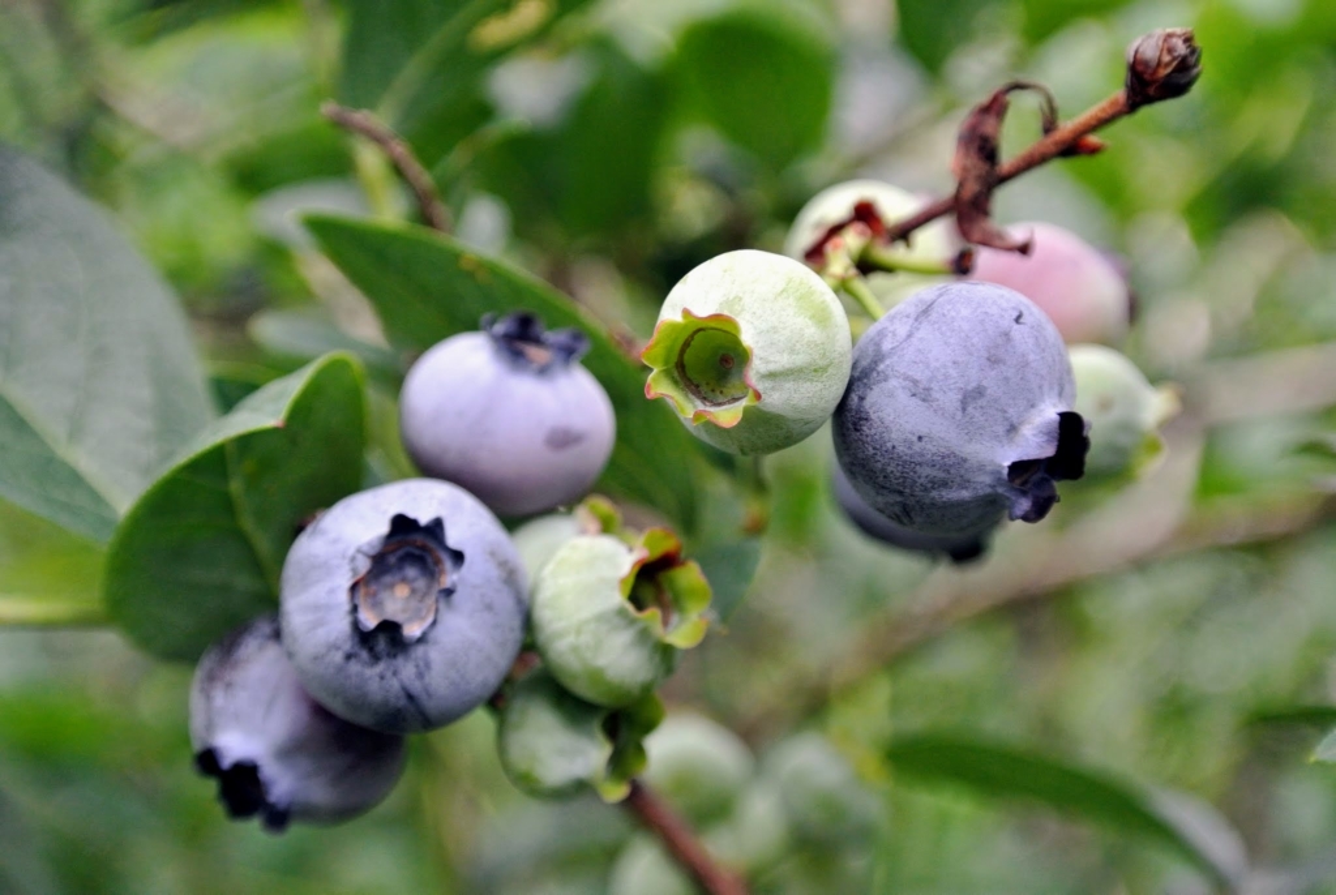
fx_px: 2341
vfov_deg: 21.6
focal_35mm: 63
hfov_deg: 31.8
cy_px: 448
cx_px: 668
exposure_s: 1/125
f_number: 5
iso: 450
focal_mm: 23.6
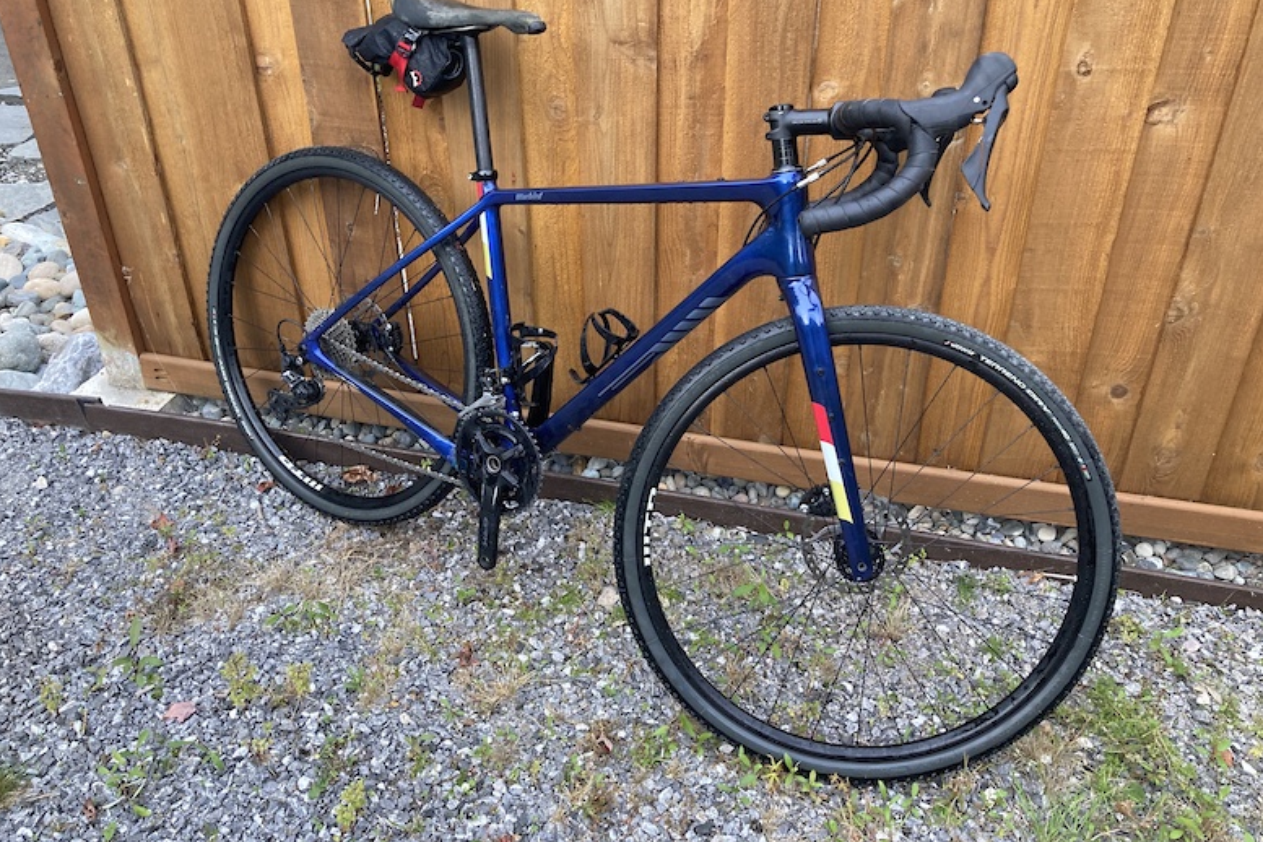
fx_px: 1052
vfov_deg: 43.5
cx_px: 616
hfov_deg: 61.9
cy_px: 371
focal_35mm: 30
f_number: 1.8
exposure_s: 1/121
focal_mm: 3.99
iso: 80
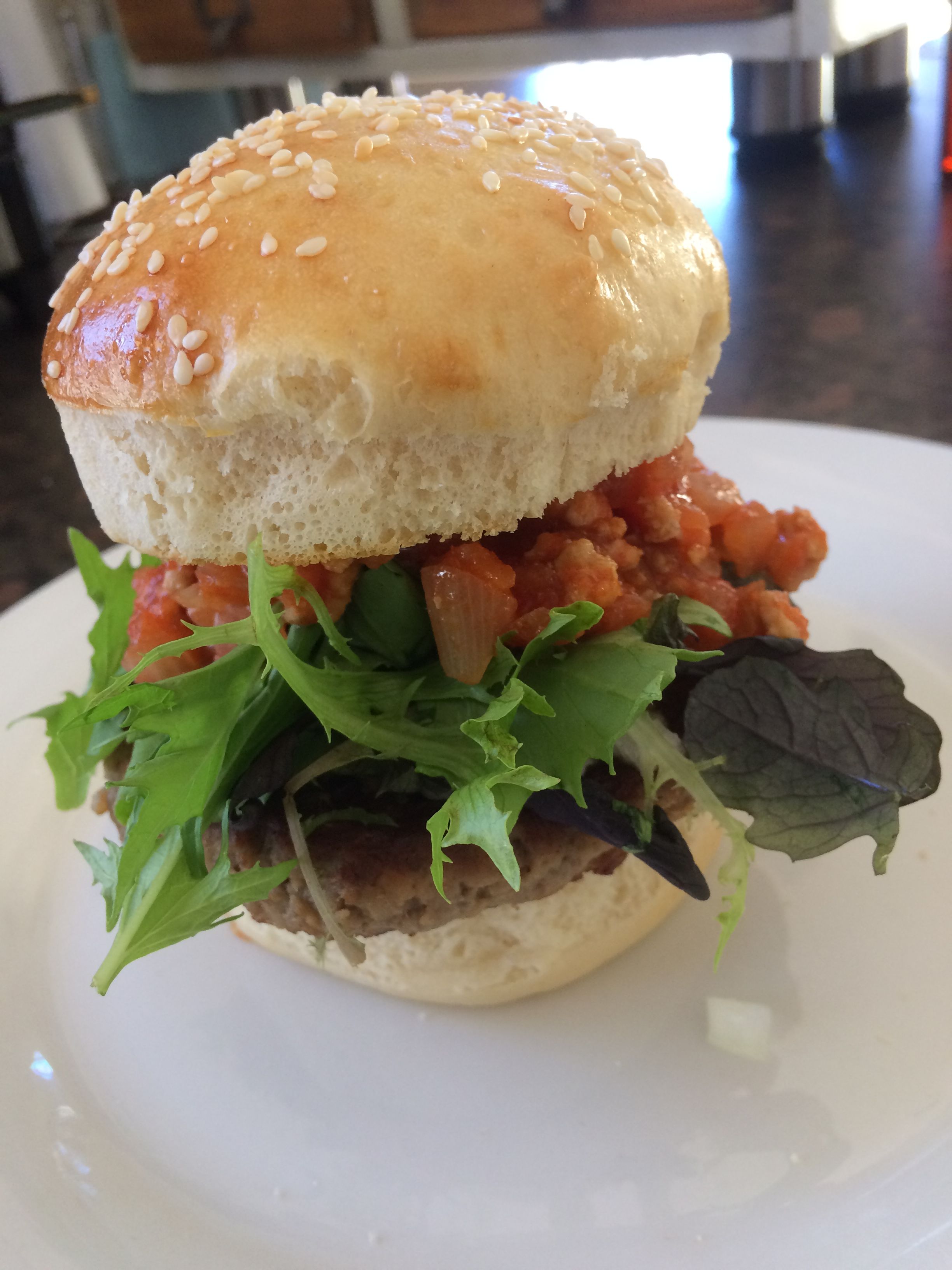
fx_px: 1063
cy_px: 635
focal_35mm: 29
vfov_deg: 61.7
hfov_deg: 48.2
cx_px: 476
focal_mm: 4.15
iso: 80
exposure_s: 1/33
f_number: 2.2
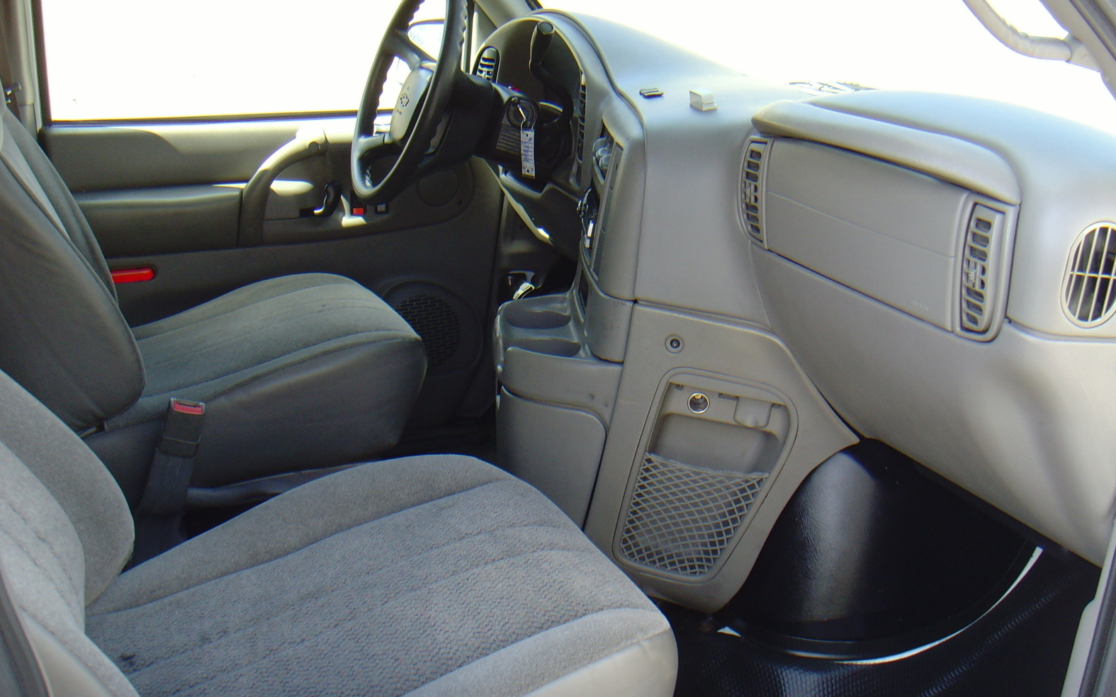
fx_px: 1277
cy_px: 340
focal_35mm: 42
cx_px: 550
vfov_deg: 30.5
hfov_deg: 47.2
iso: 100
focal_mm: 6.6
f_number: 3.5
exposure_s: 1/90
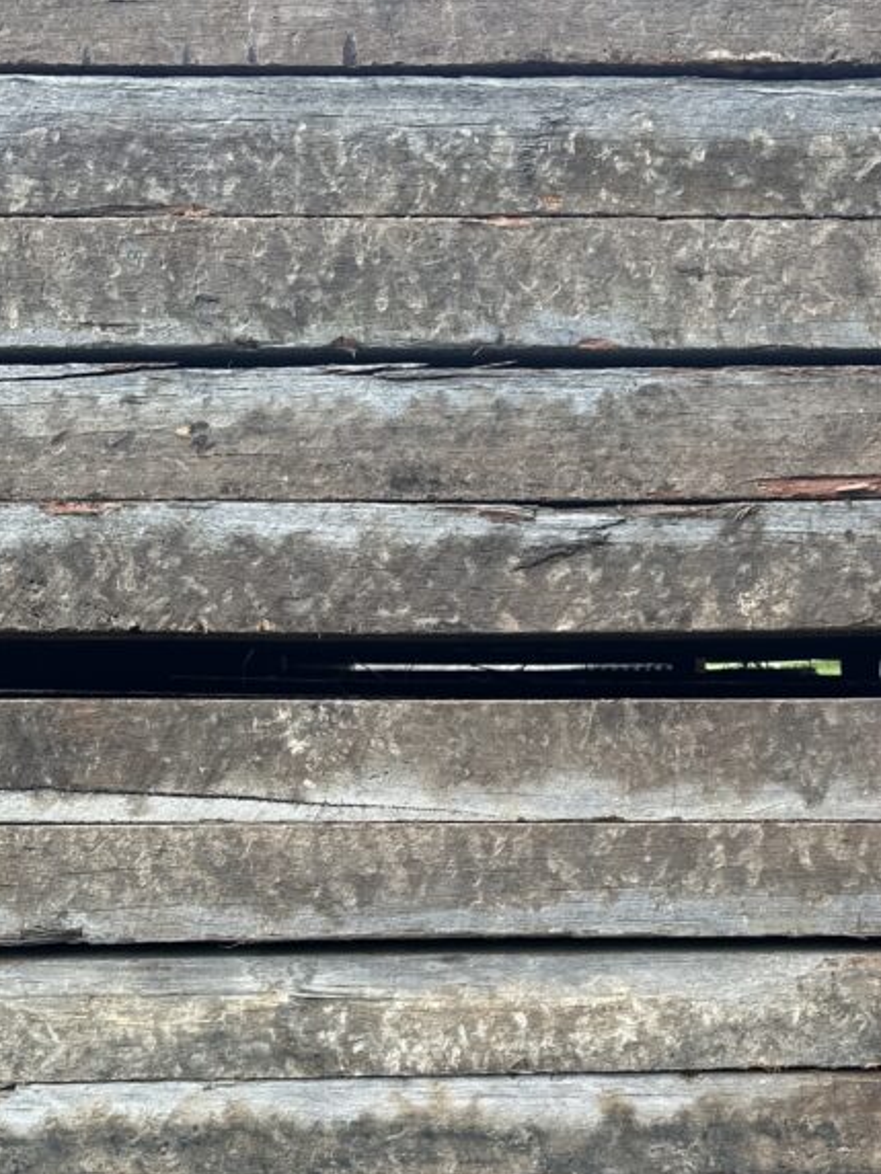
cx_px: 618
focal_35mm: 43
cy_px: 885
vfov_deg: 42.5
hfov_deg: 33.2
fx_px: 1459
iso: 80
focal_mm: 6.86
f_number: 1.78
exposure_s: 1/194
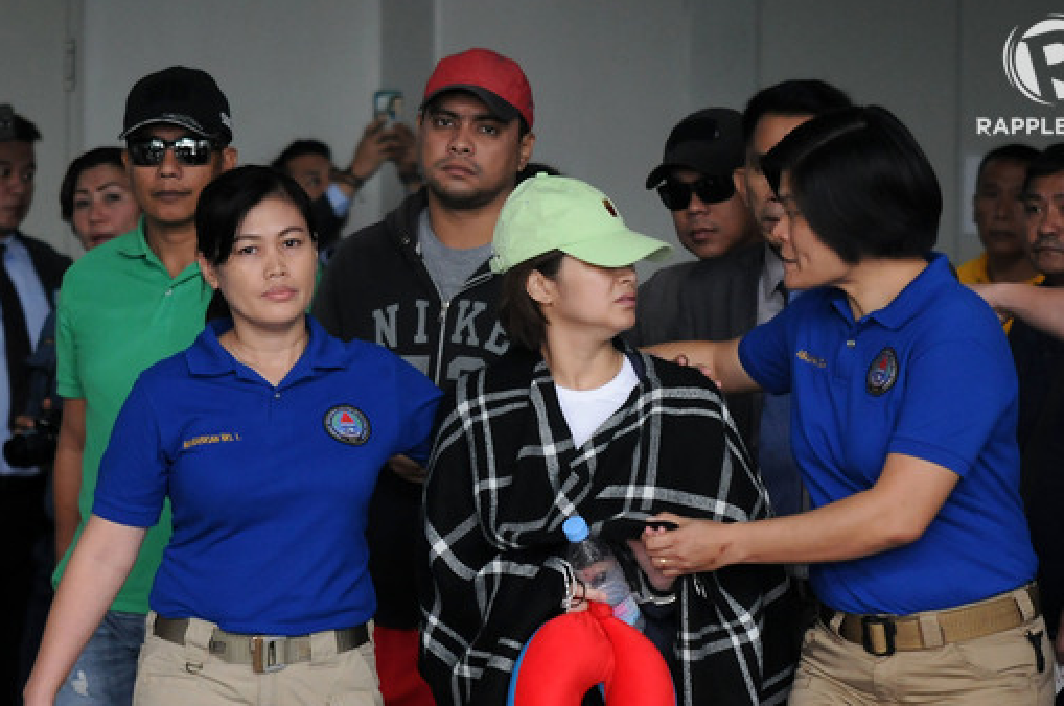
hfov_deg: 14.0
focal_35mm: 147
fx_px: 4339
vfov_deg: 9.3
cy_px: 436
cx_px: 495
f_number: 2.8
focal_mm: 78
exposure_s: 1/400
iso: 800
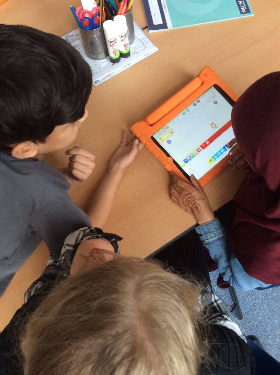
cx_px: 140
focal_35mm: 32
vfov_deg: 56.9
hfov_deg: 44.1
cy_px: 188
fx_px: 346
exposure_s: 1/25
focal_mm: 3.3
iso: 32
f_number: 2.4
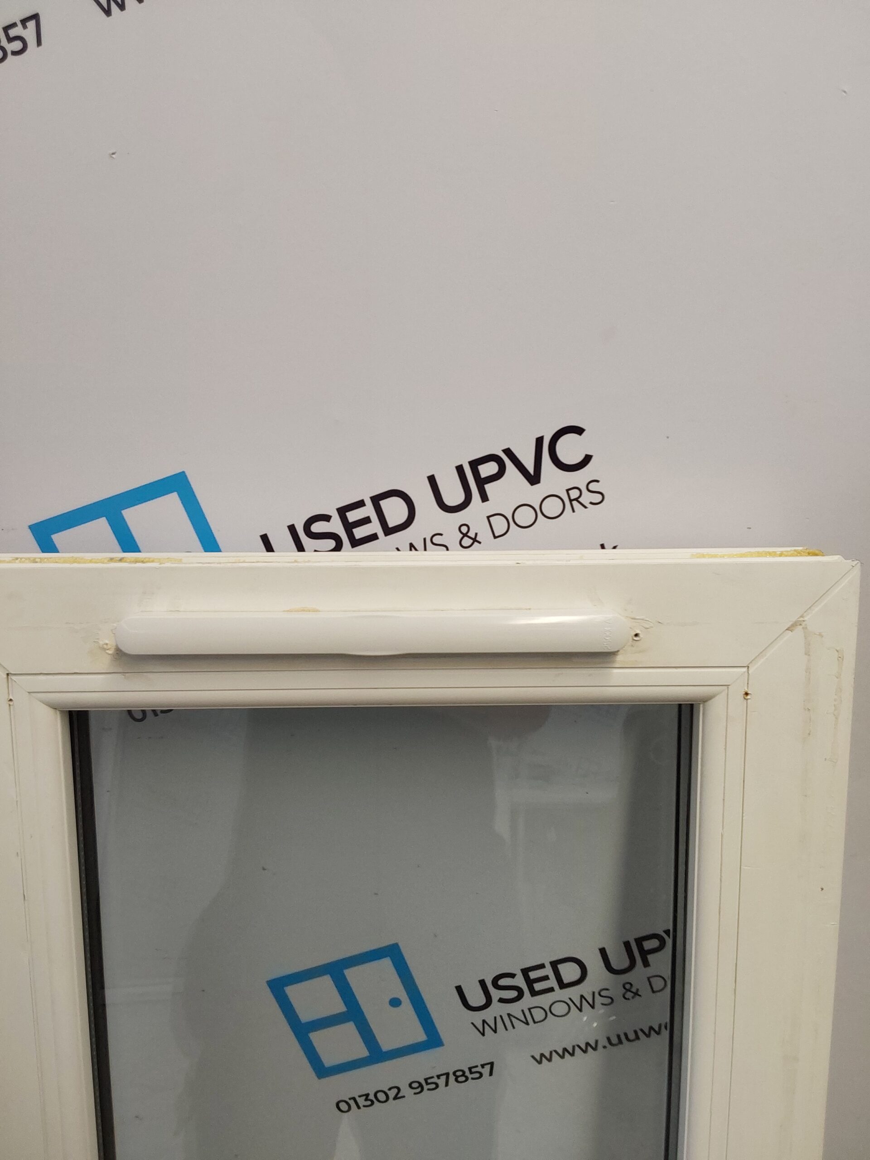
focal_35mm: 28
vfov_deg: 63.4
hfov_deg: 49.7
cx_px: 435
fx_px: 938
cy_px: 580
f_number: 1.9
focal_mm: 2.91
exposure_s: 1/100
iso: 64
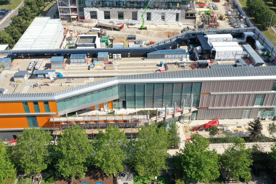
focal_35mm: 36
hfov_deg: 53.1
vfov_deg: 36.8
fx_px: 276
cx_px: 128
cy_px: 75
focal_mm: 10.26
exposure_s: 1/400
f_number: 5.6
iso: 100
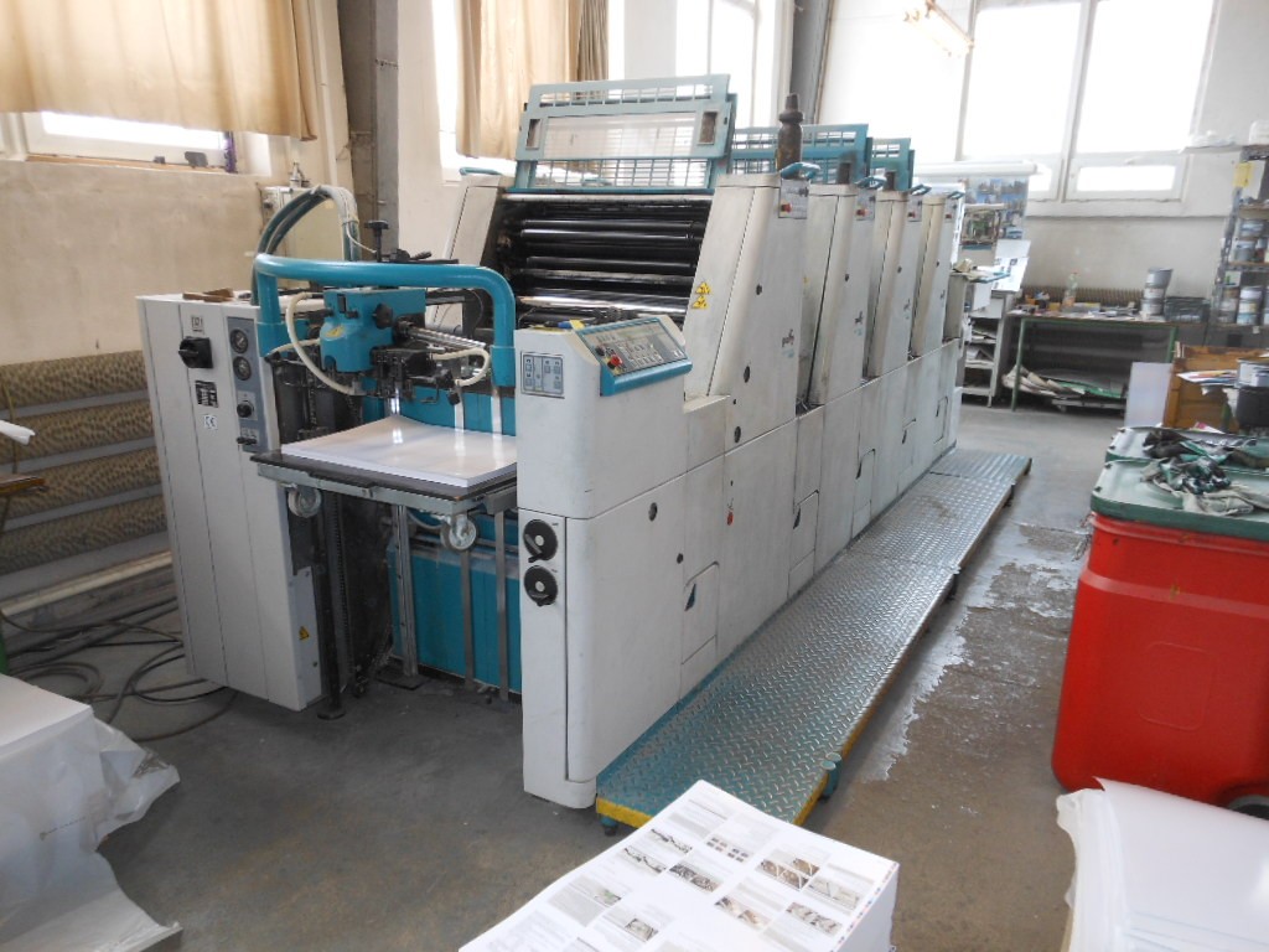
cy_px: 476
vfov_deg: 54.9
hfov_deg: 69.4
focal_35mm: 25
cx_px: 634
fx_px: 916
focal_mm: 4.5
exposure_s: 1/30
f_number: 3.2
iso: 100
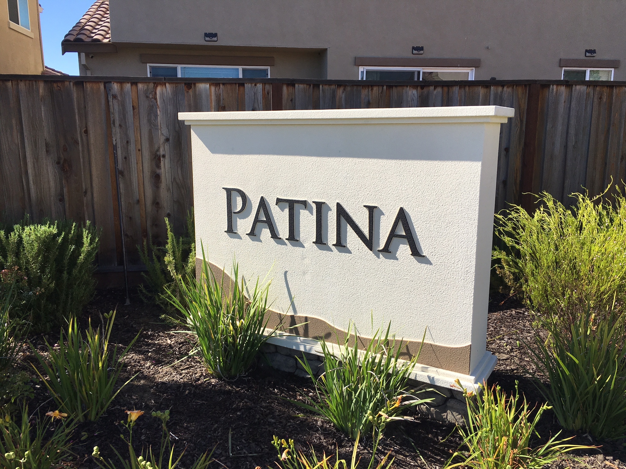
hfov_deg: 61.7
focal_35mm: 29
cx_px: 313
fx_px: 524
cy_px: 234
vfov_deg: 48.2
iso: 25
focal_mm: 4.15
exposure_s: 1/1282
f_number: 2.2
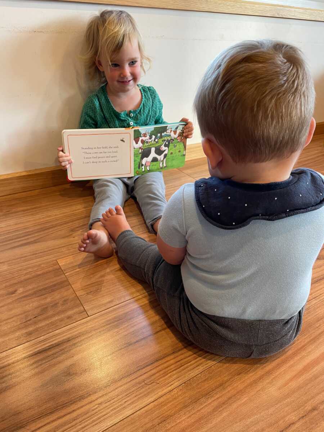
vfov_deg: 67.3
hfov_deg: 53.1
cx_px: 162
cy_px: 216
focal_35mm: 26
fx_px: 324
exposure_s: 1/50
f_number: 1.6
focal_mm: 4.2
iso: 100
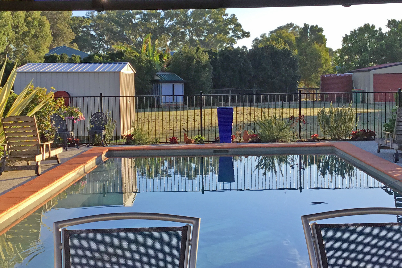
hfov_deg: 36.2
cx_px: 216
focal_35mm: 55
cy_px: 123
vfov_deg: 24.6
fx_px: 614
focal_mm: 3.3
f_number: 2.4
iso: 25
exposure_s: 1/448
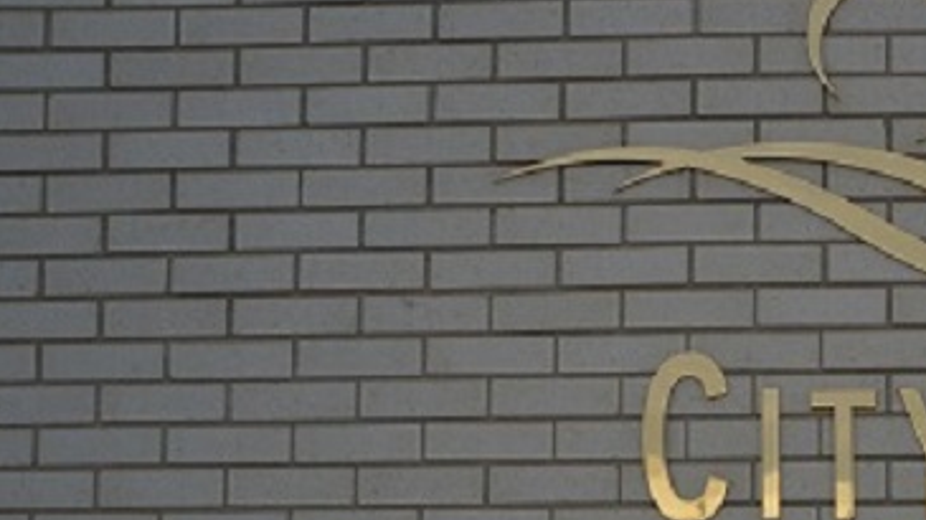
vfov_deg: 17.4
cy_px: 559
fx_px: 1645
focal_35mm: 67
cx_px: 979
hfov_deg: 28.9
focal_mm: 20
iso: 100
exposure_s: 1/125
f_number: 10
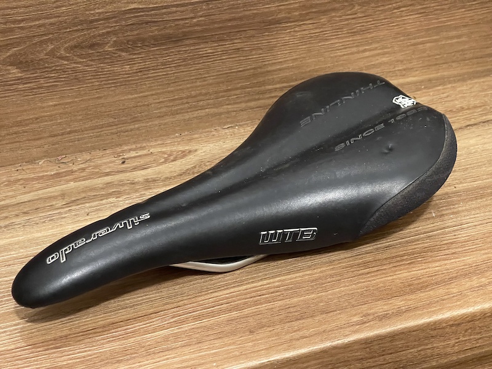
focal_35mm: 64
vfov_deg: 22.9
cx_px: 246
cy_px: 184
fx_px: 910
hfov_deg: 30.3
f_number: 2.2
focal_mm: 7.5
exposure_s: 1/31
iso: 800
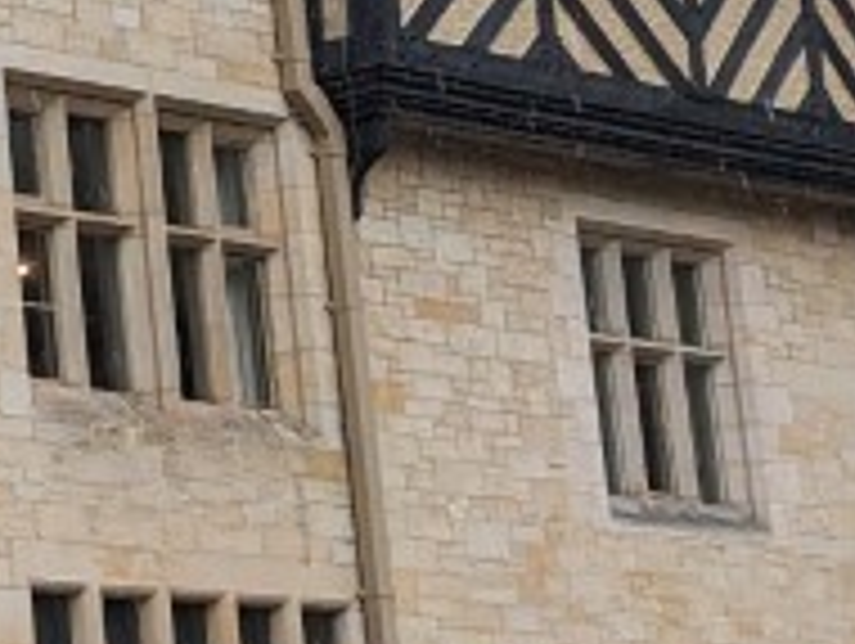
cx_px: -1334
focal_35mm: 151
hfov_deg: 10.7
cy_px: 288
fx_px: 3734
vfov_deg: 9.8
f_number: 1.85
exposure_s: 1/602
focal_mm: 6.81
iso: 49
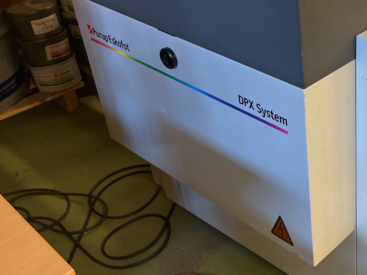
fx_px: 551
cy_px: 91
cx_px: 346
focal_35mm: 52
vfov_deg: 27.9
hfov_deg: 34.3
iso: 100
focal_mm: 5.1
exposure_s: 1/50
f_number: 1.6
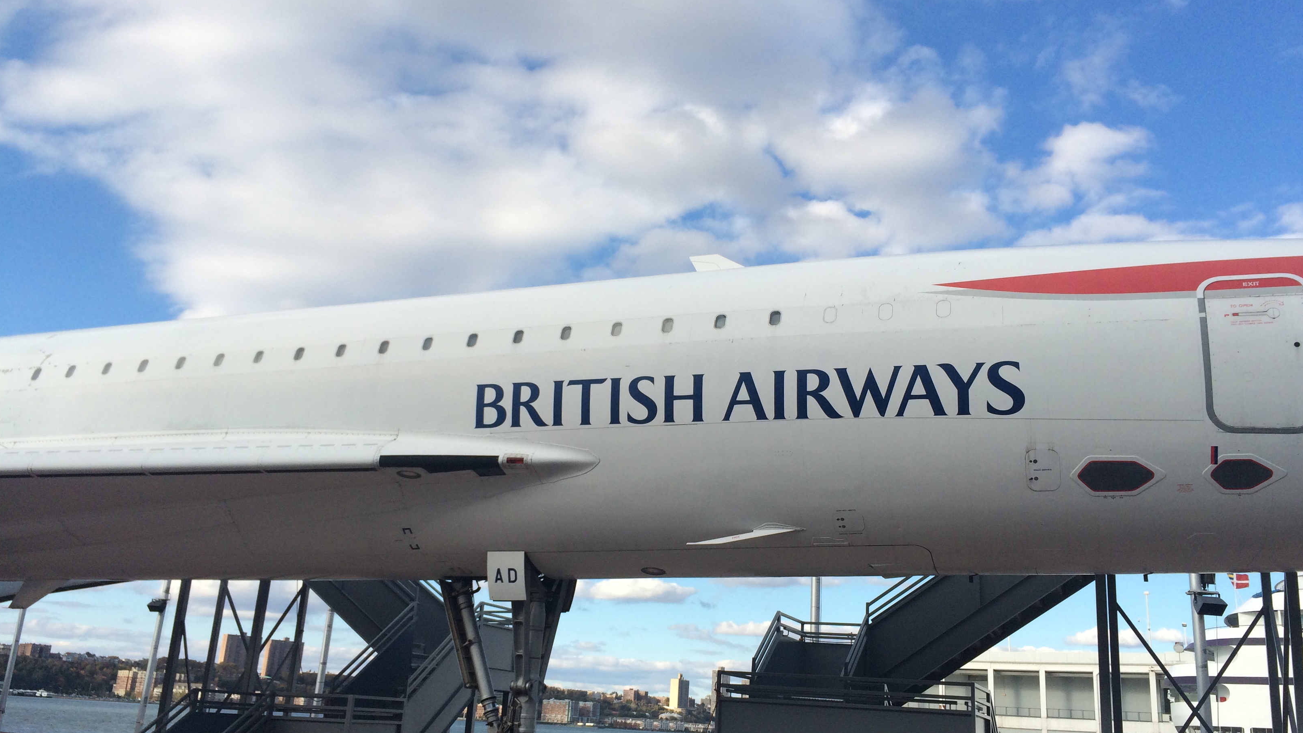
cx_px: 657
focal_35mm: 32
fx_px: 1106
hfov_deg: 61.0
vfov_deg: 36.7
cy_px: 395
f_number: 2.2
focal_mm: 4.15
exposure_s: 1/1953
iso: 32
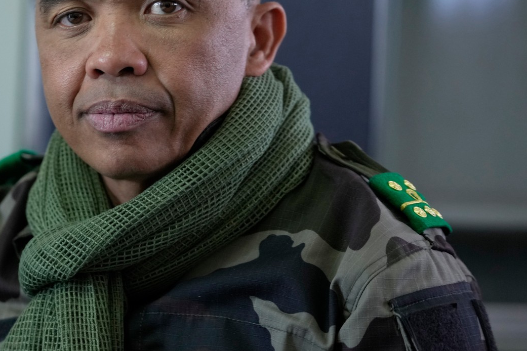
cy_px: 67
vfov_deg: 11.3
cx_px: 72
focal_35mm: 121
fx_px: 1771
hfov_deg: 16.7
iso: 2000
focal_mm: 70
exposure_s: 1/60
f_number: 2.8
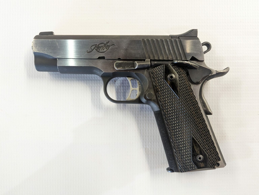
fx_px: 180
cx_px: 130
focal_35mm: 24
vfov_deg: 56.9
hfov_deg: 71.5
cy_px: 98
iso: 1360
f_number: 1.85
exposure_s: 1/126
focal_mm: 6.81
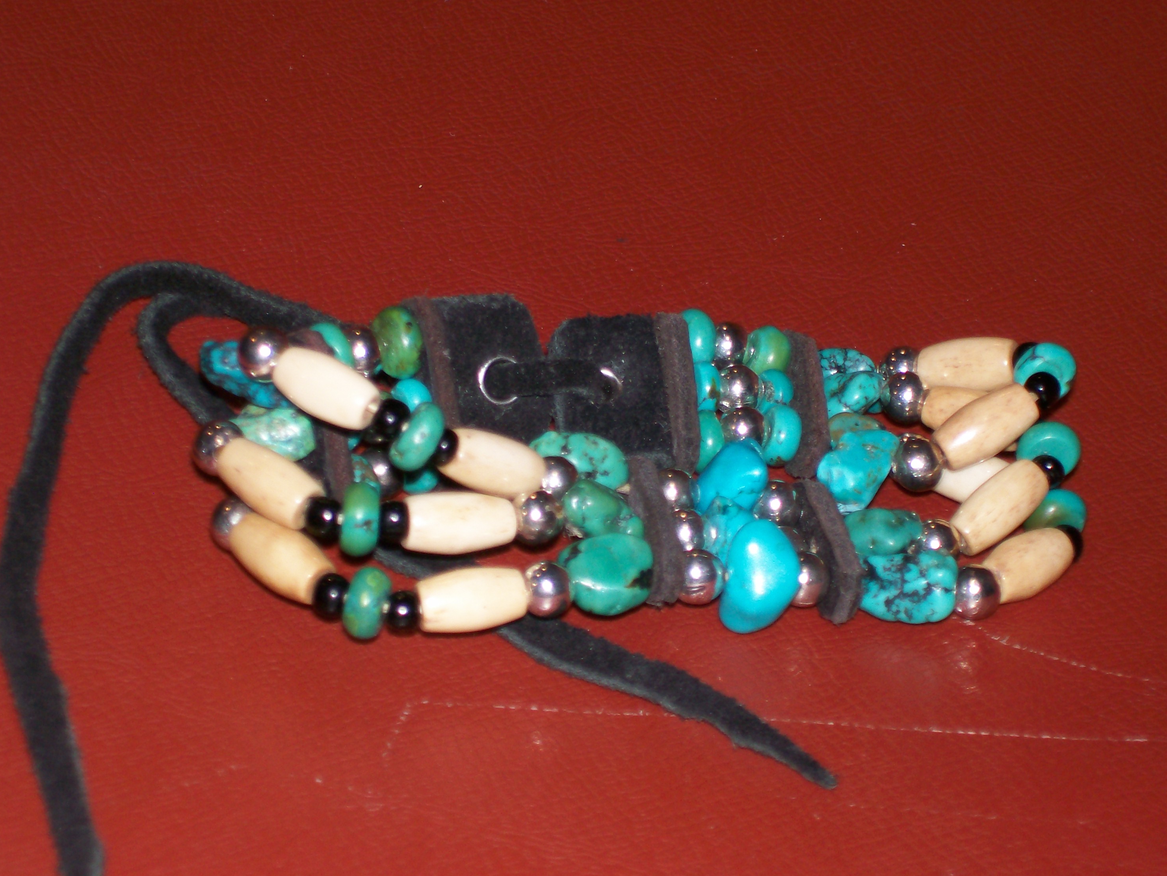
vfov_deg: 13.2
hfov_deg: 17.6
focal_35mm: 112
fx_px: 3776
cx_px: 596
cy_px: 423
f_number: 4.8
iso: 80
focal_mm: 18
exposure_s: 1/125
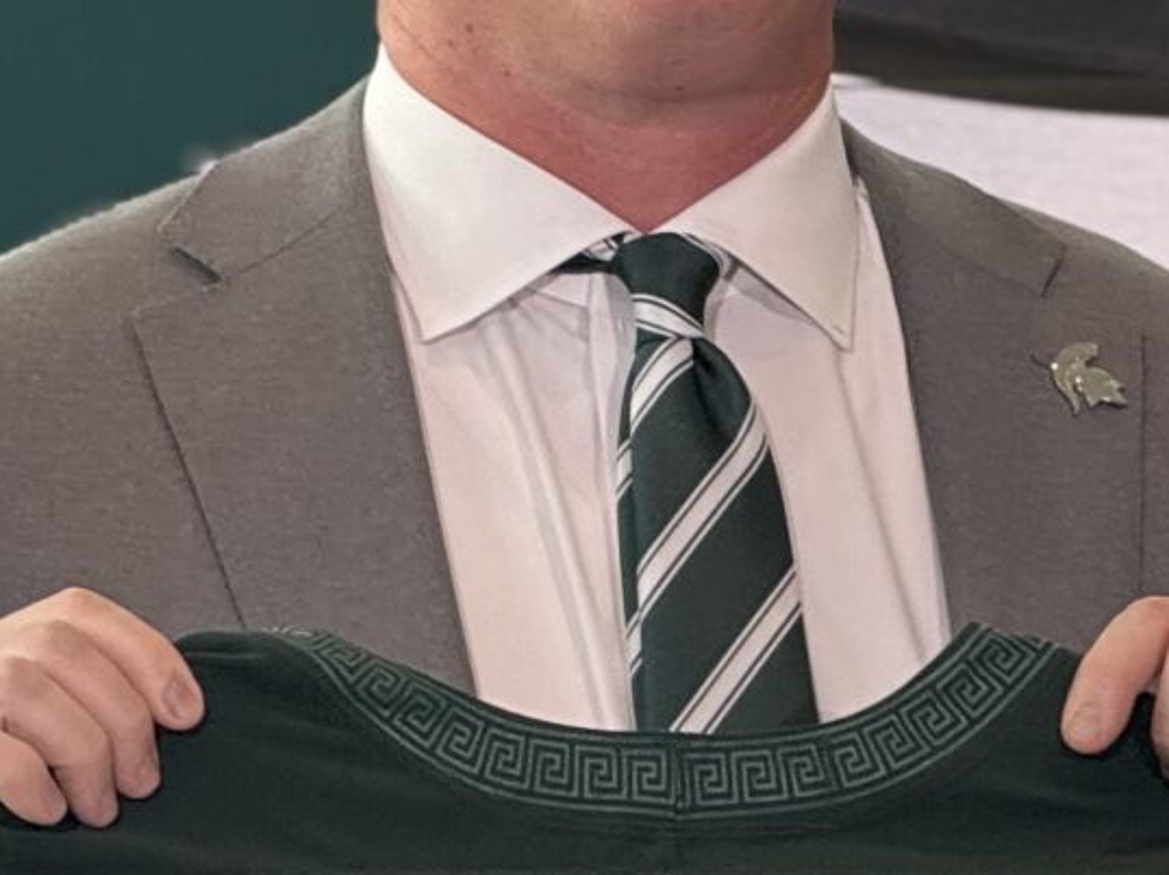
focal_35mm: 457
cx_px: 797
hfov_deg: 4.3
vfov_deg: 3.3
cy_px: 415
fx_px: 15426
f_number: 2.8
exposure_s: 1/120
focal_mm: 15.66
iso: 160
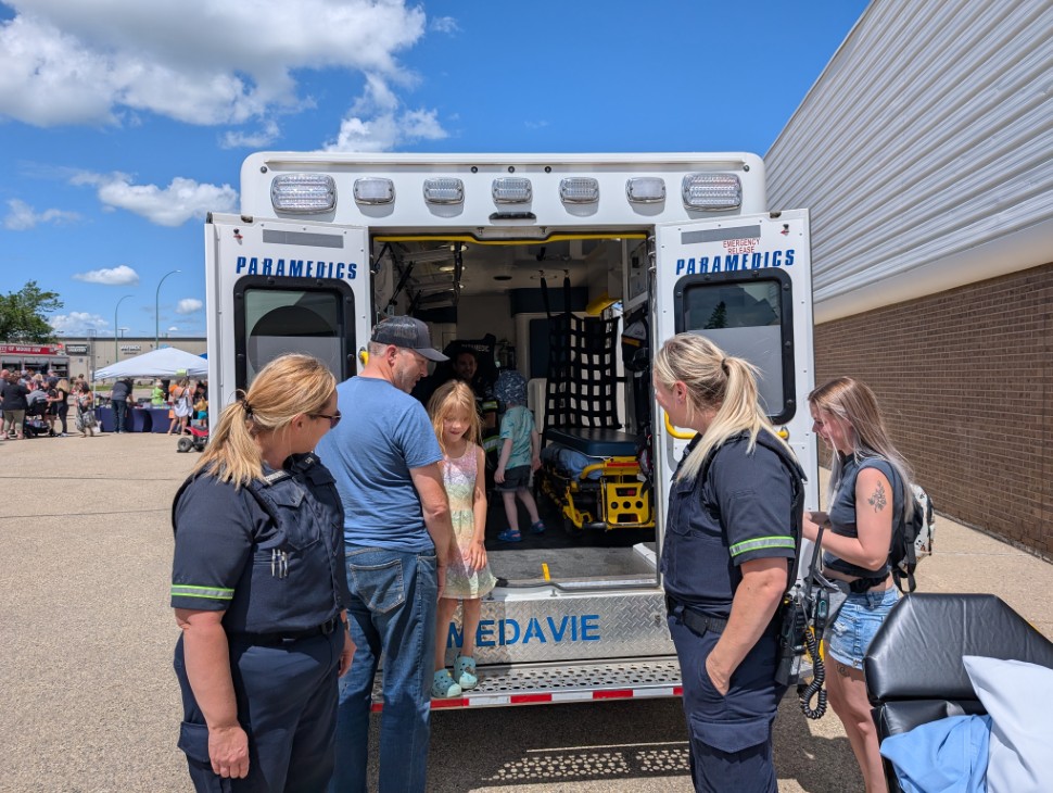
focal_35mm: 24
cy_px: 396
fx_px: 731
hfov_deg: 71.5
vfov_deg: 56.9
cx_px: 526
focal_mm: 6.9
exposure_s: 1/2008
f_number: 1.68
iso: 19
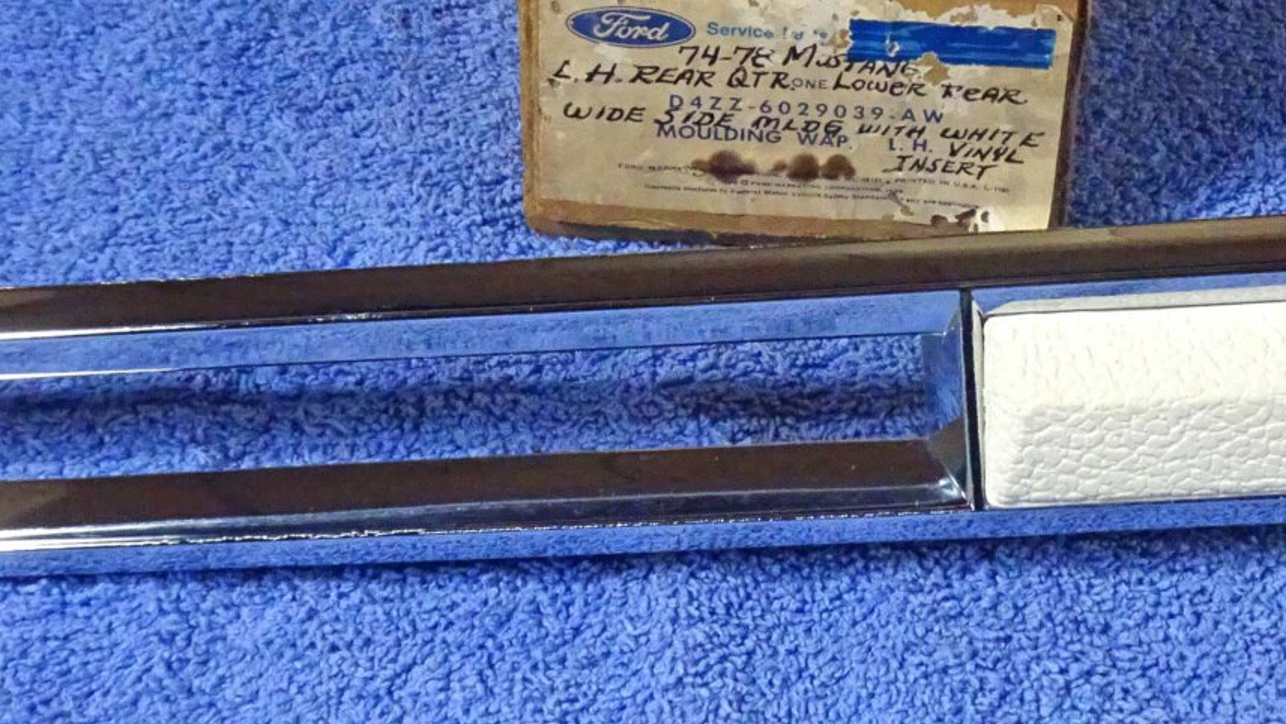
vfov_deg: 14.0
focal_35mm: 86
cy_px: 152
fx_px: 2933
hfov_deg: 24.4
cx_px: 984
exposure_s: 1/25
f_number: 4
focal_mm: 5.61
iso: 800
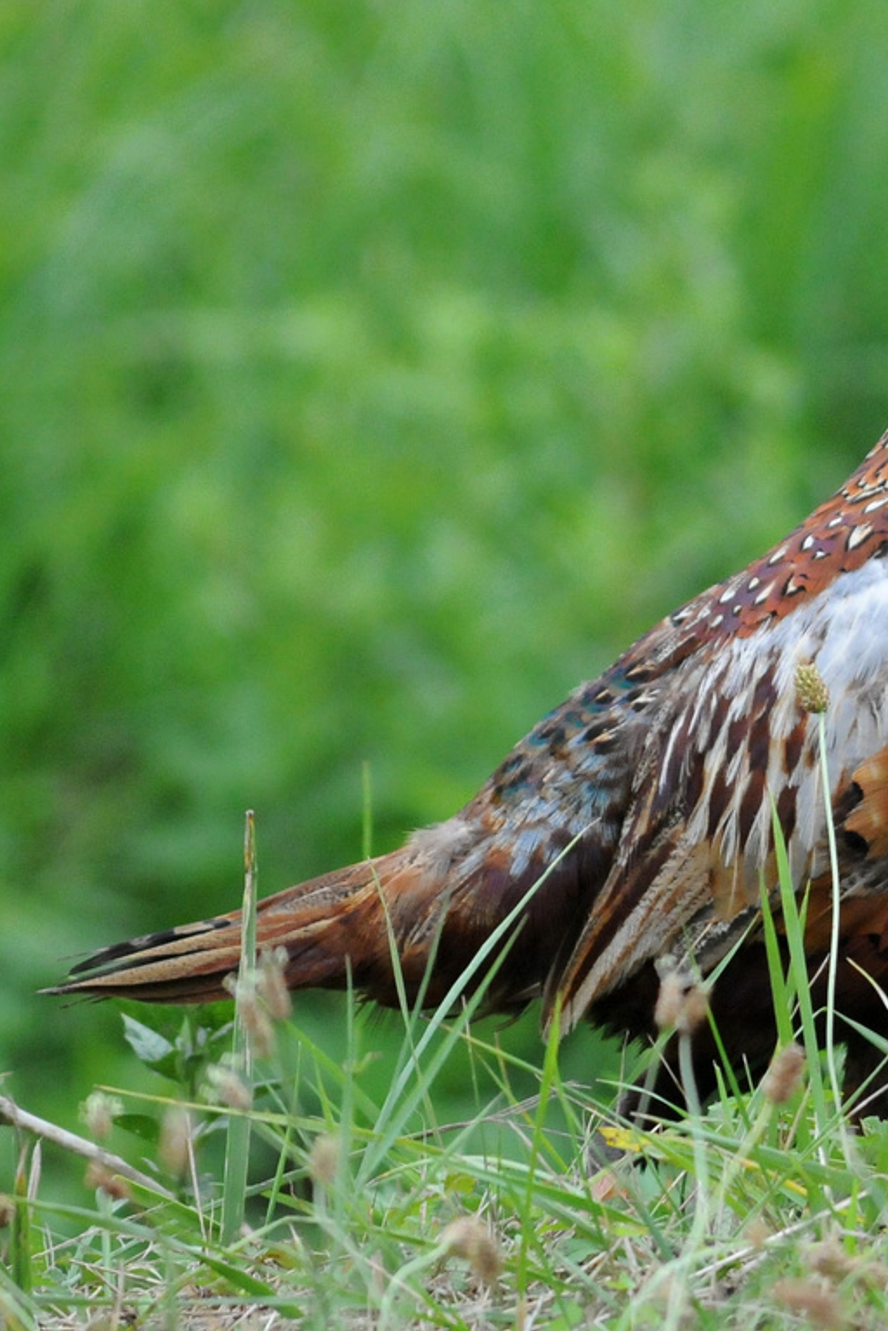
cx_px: 982
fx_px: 37555
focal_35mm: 1016
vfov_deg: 2.0
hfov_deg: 1.4
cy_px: 448
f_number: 5.6
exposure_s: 1/800
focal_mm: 320
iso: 1600
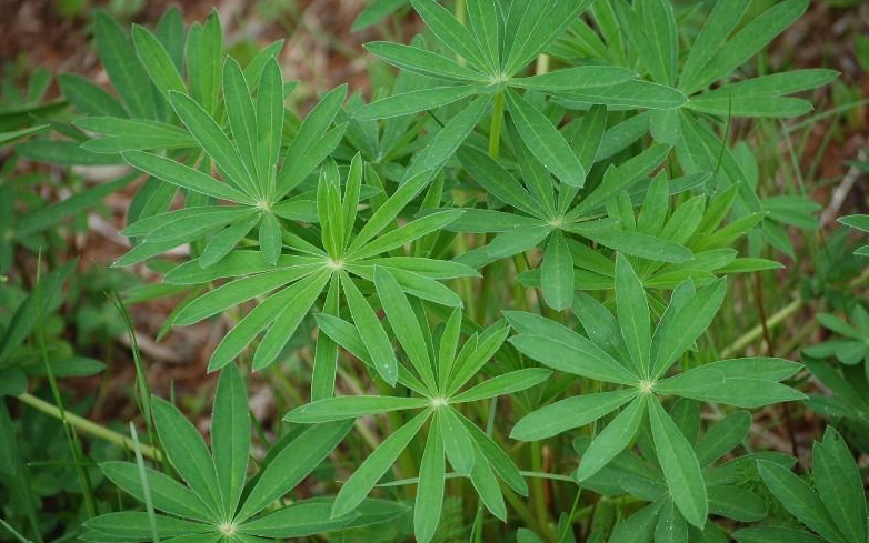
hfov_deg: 13.7
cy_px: 282
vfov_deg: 8.6
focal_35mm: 153
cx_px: 442
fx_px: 3624
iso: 400
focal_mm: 98
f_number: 4.5
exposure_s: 1/160
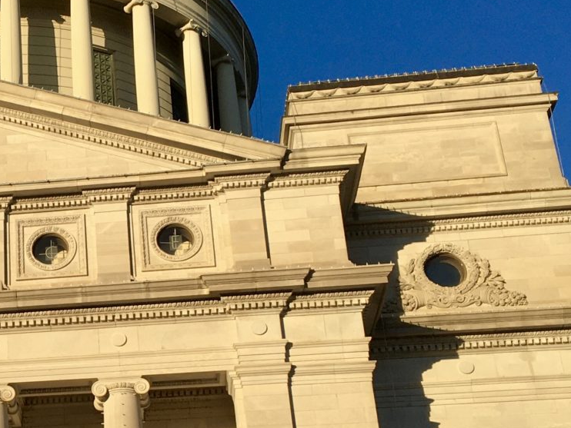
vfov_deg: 18.4
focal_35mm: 80
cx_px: -41
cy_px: 296
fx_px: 1320
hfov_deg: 23.1
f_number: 2.2
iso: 25
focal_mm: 4.15
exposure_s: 1/1603
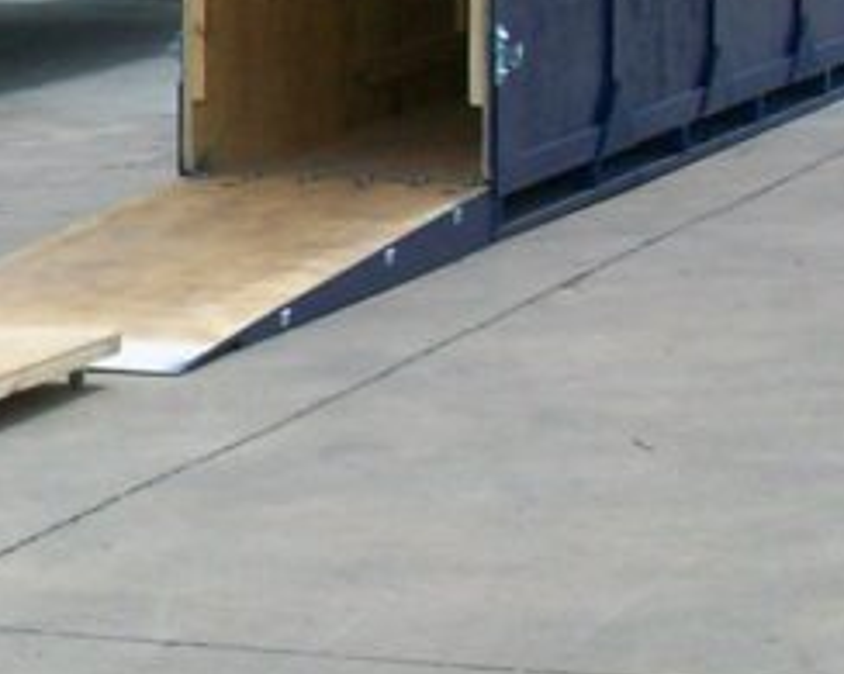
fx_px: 4070
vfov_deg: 9.5
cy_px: 370
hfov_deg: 11.1
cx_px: -650
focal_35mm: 163
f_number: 5.5
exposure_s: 1/461
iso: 80
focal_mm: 5.7
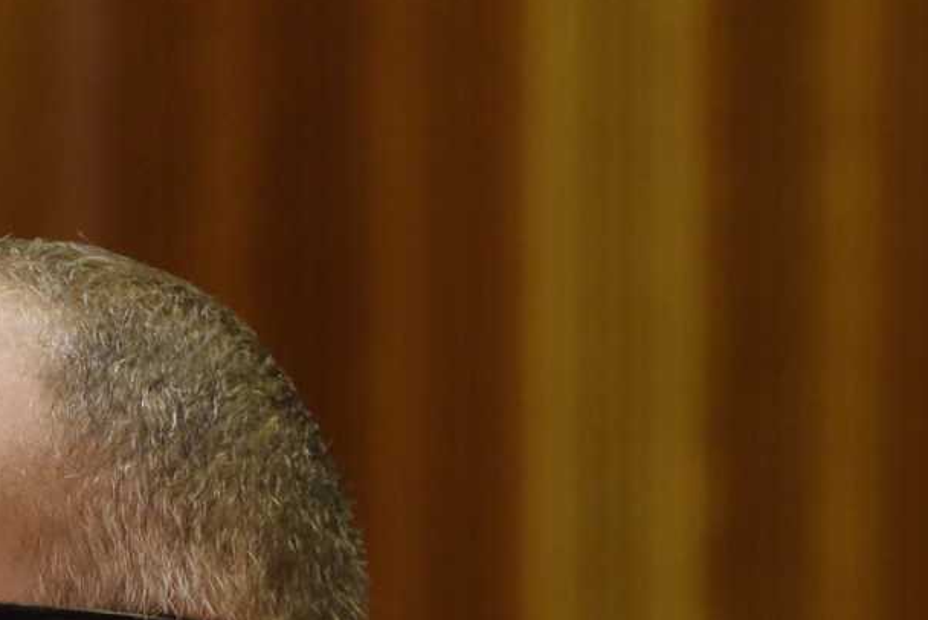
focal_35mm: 674
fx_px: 17382
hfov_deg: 3.1
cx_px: 308
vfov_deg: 2.0
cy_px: 937
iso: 2000
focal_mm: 200
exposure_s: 1/100
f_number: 4
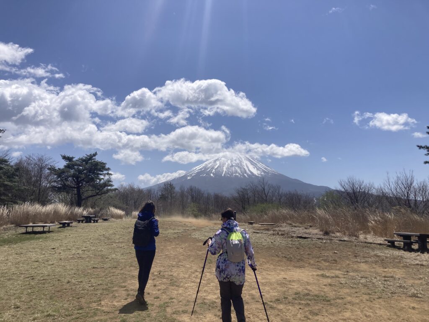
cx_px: 214
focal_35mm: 28
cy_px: 161
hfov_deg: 63.4
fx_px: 347
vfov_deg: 49.7
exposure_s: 1/4808
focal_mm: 3.99
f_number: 1.8
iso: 25
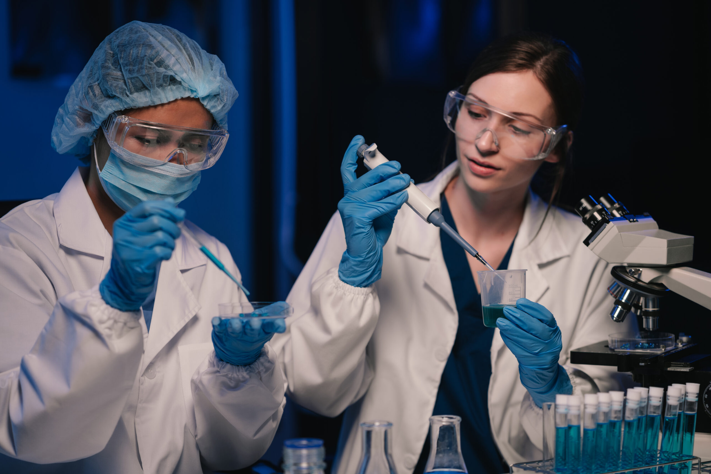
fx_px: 1679
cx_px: 356
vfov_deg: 16.1
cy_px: 237
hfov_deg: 23.9
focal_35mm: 85
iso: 200
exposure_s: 1/160
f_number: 2.8
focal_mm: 85
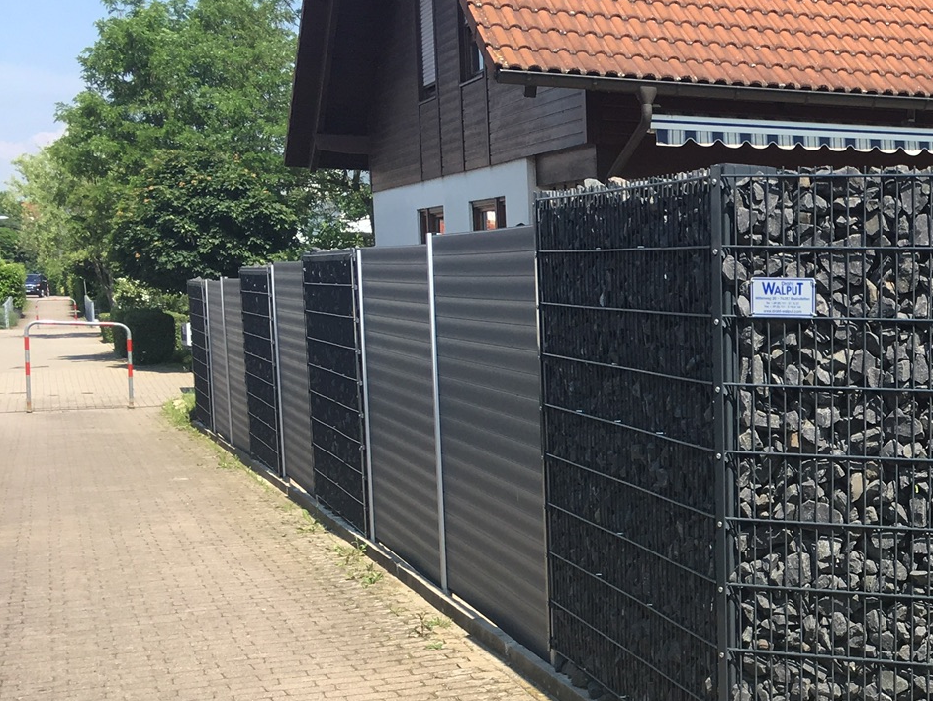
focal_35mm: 63
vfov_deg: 22.9
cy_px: 577
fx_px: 1699
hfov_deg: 28.1
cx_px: 1013
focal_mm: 4.15
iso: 25
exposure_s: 1/705
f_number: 2.2
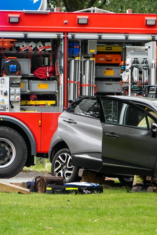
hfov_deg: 3.9
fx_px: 2298
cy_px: 118
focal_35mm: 351
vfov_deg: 5.9
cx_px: 130
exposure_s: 1/800
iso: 6400
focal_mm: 233
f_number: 8
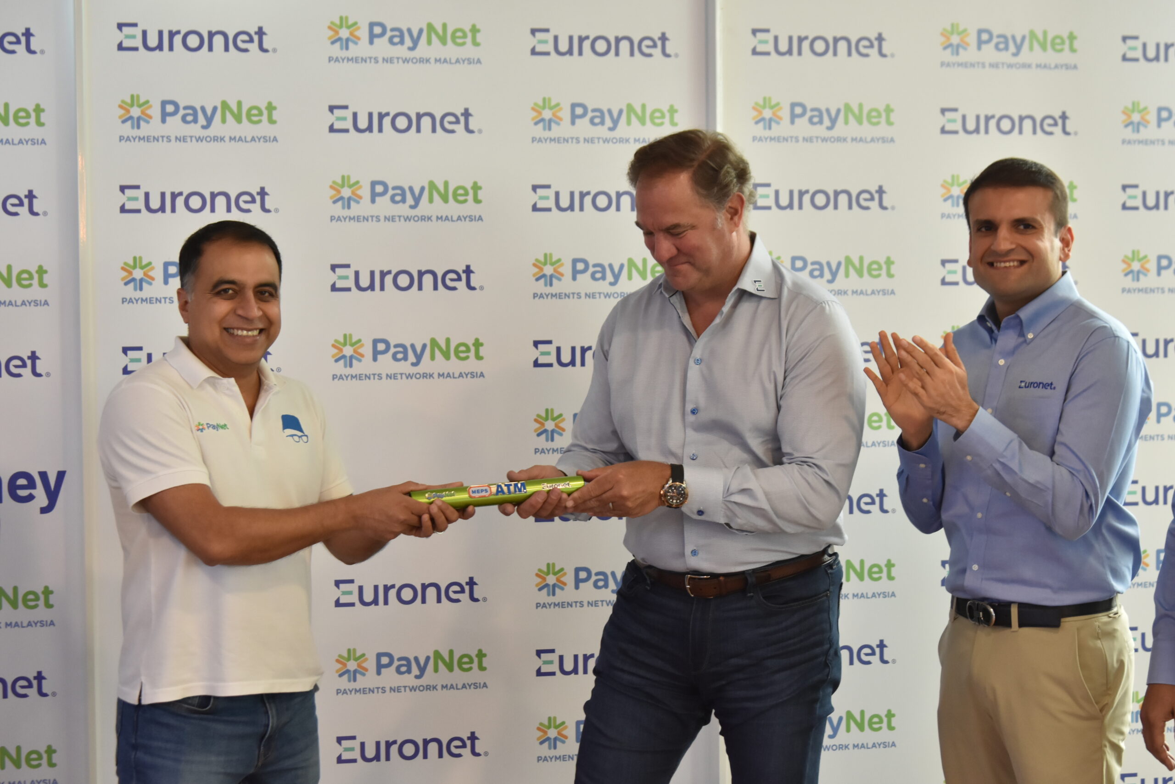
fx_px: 2546
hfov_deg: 26.0
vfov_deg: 17.5
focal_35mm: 78
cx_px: 588
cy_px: 392
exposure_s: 1/125
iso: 1250
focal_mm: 52
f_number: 4
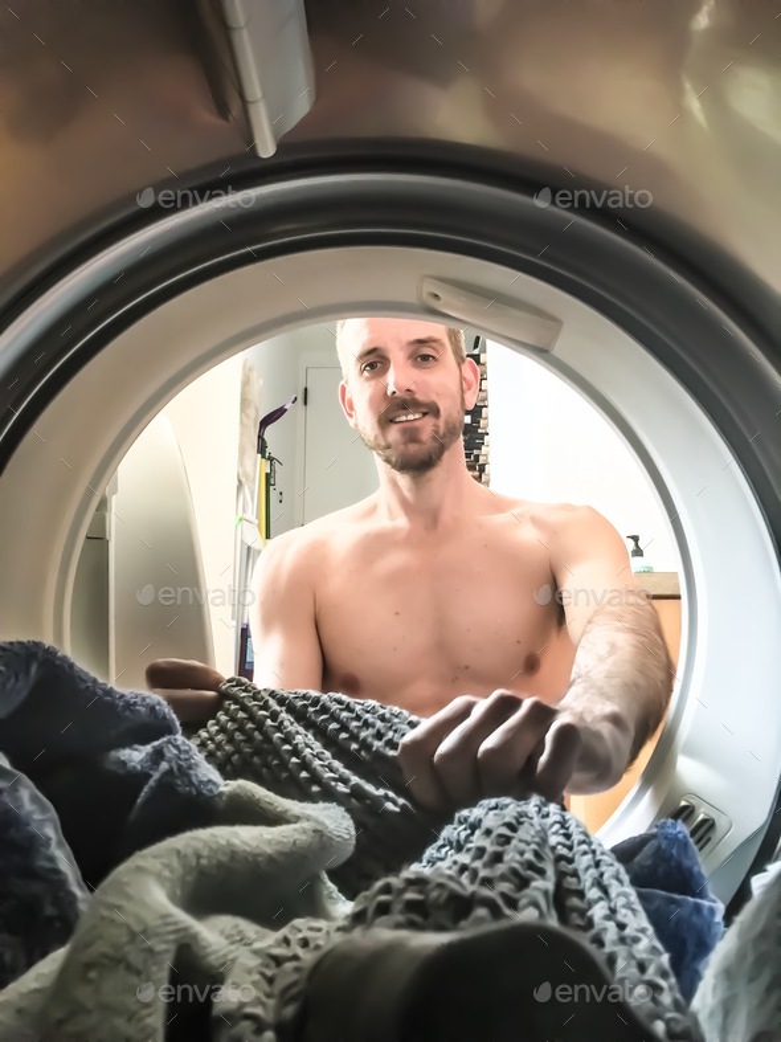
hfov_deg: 48.2
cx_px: 390
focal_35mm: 29
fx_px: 873
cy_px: 521
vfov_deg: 61.7
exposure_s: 1/15
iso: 250
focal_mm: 4.15
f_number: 2.2
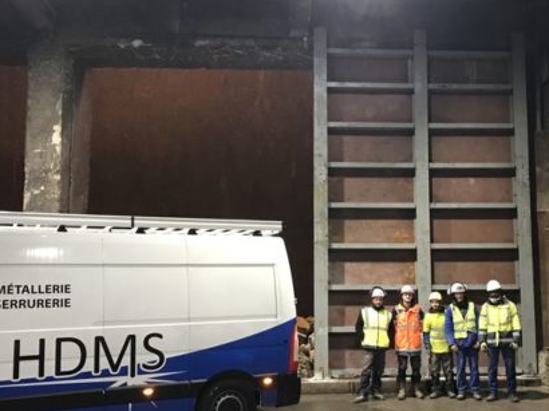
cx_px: 345
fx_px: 650
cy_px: 238
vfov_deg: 35.0
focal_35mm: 41
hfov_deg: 45.4
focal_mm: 3.99
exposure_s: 1/14
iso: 100
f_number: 1.8
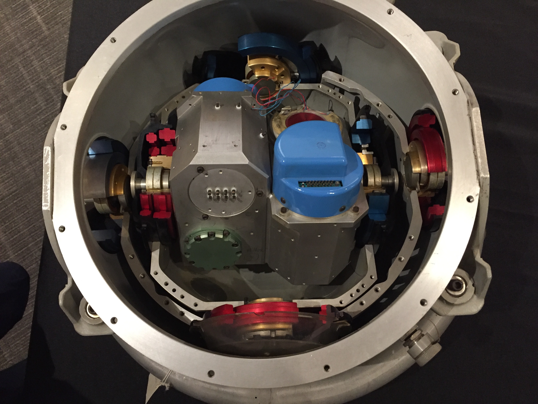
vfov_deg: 48.2
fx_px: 451
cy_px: 202
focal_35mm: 29
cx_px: 269
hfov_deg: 61.7
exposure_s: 1/30
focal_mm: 4.15
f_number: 2.2
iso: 250
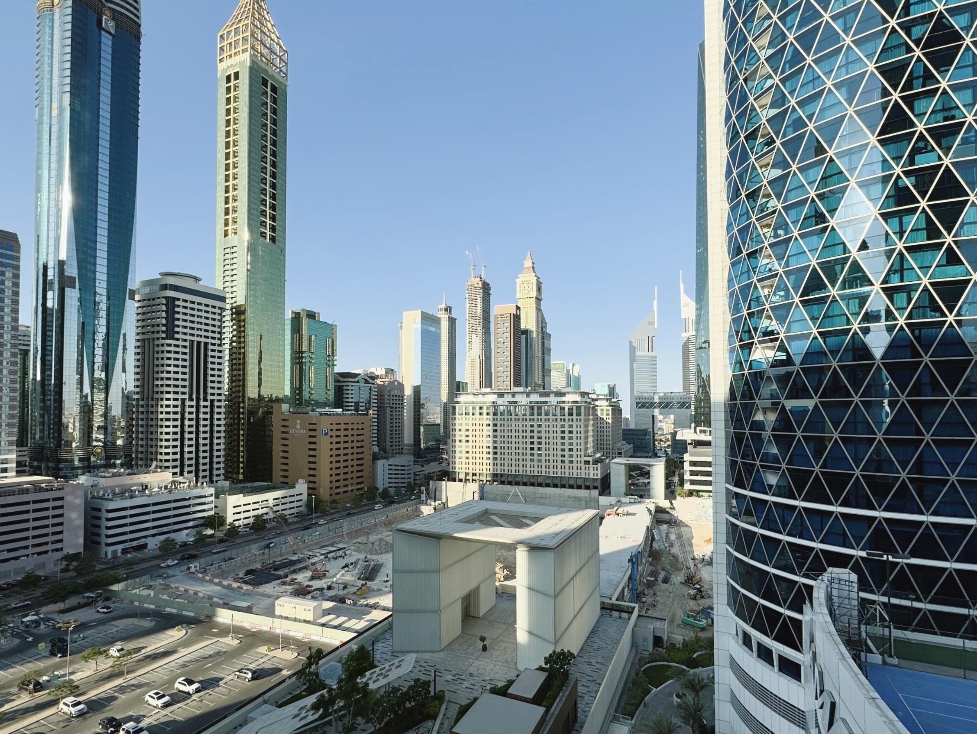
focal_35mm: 17
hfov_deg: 90.9
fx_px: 480
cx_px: 512
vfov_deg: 74.8
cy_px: 364
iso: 50
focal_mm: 2.22
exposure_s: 1/1789
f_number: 2.2
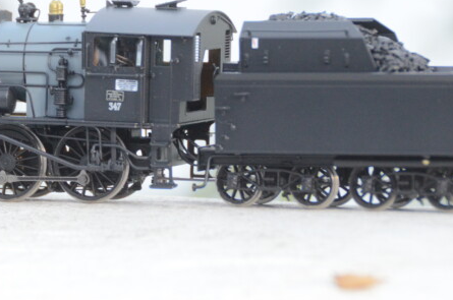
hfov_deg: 5.7
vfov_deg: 3.8
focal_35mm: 362
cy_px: 85
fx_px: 4549
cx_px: 100
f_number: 5.3
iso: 1100
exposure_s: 1/125
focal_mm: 105
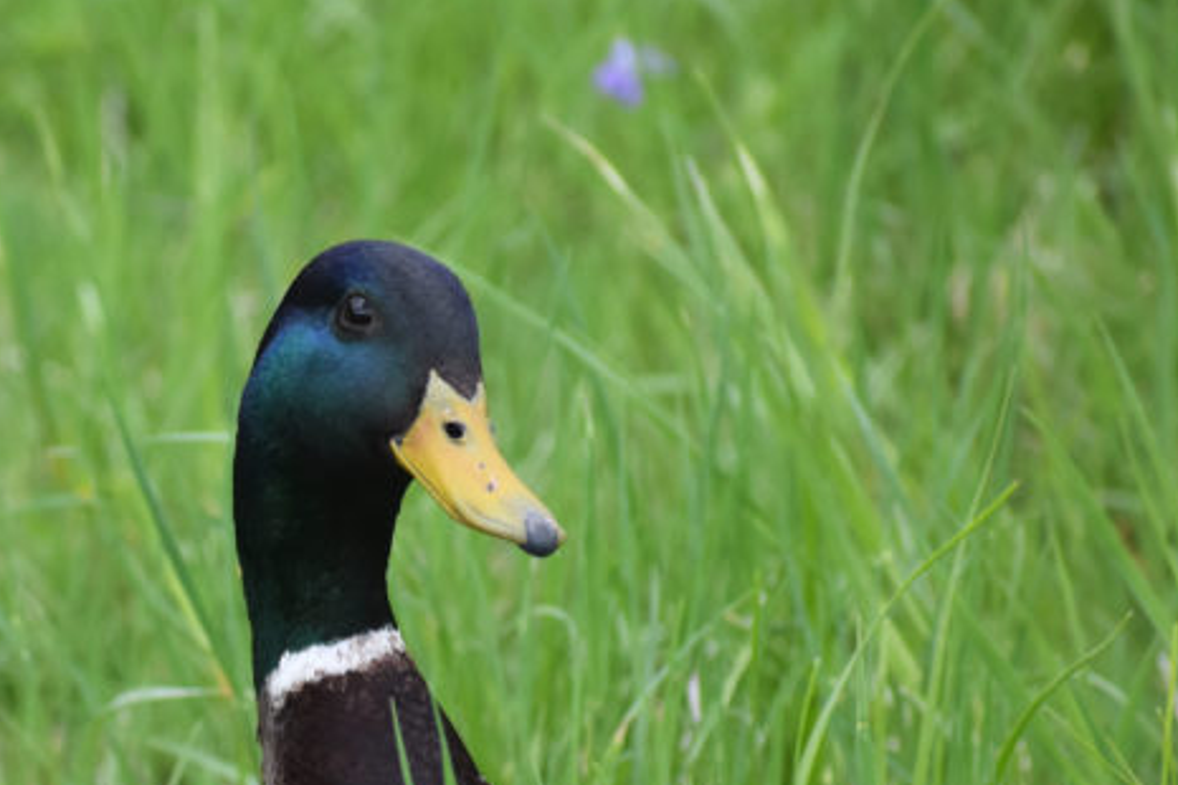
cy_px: 776
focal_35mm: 661
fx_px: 21628
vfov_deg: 2.1
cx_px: 101
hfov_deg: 3.1
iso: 720
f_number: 5.3
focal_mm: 200
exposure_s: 1/1000
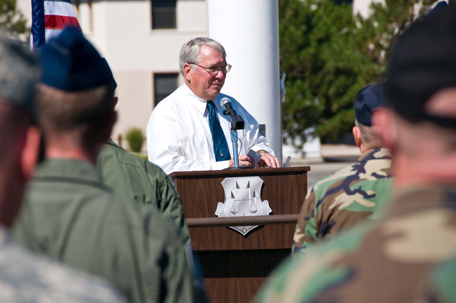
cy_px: 152
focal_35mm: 300
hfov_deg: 6.9
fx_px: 3796
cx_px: 228
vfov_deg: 4.6
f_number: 8
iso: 200
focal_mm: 200
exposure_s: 1/800
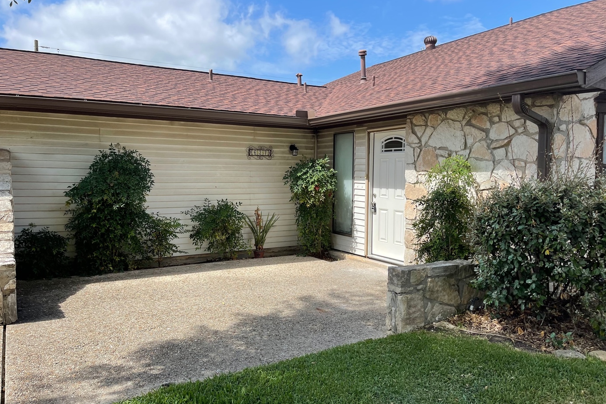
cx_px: 308
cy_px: 207
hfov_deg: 65.5
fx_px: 471
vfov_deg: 46.4
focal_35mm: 28
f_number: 1.6
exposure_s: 1/2717
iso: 32
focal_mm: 5.1
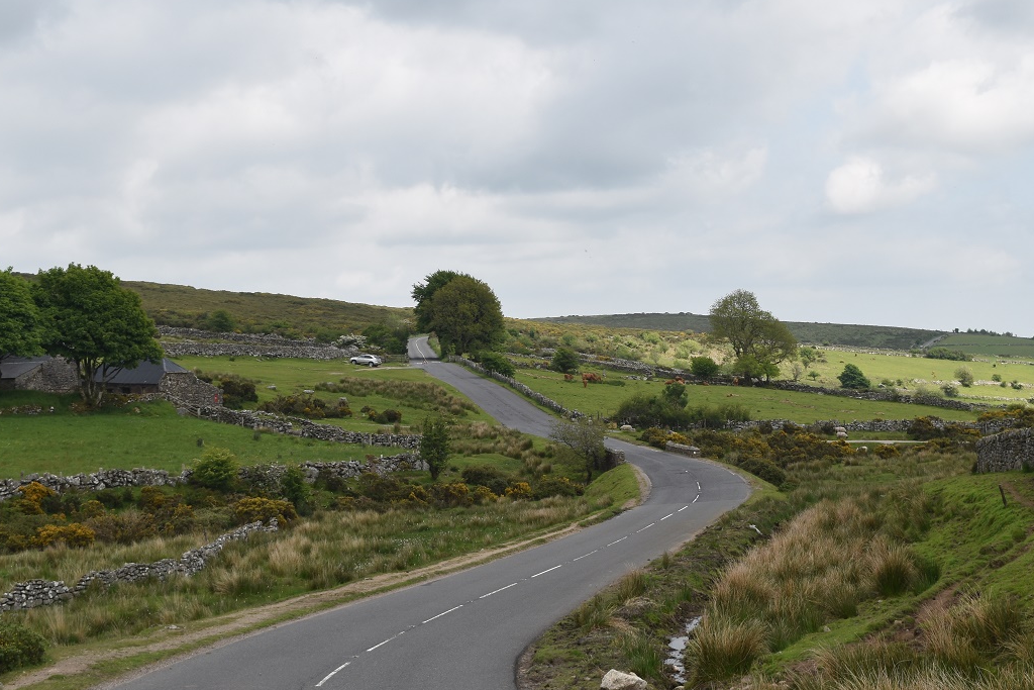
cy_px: 378
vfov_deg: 21.3
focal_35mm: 64
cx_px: 550
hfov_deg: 31.5
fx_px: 1831
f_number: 8
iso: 100
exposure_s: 1/250
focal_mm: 29
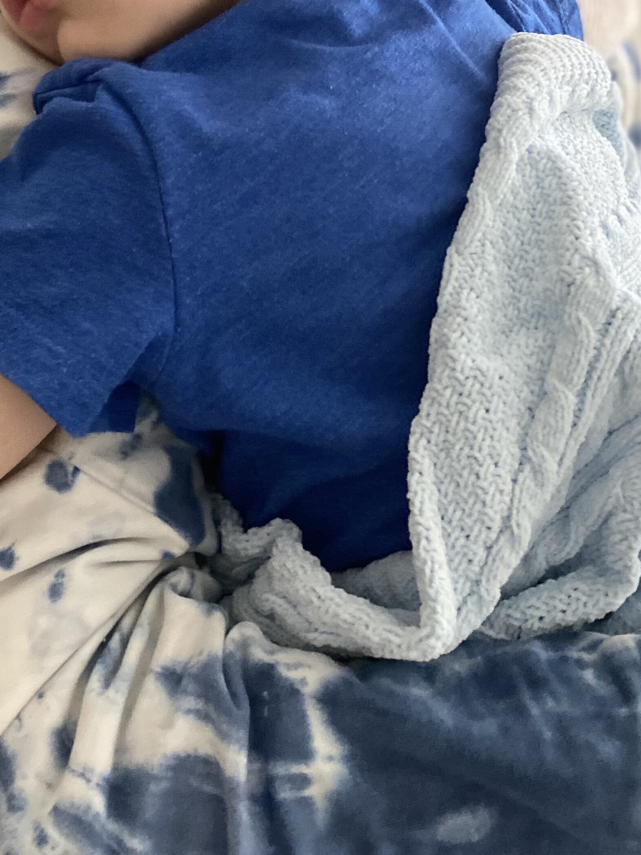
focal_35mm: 50
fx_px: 1235
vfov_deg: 35.5
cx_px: 307
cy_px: 54
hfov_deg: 29.1
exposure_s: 1/30
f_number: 1.8
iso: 640
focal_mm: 4.25
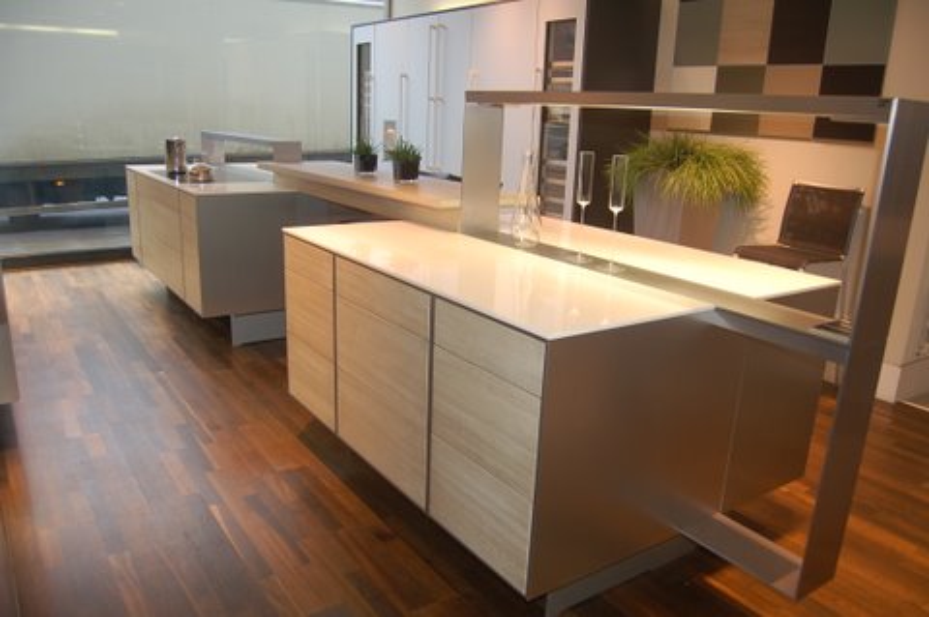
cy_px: 308
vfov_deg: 47.8
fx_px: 696
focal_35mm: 27
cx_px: 464
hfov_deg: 67.4
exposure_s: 1/60
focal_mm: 18
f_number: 3.5
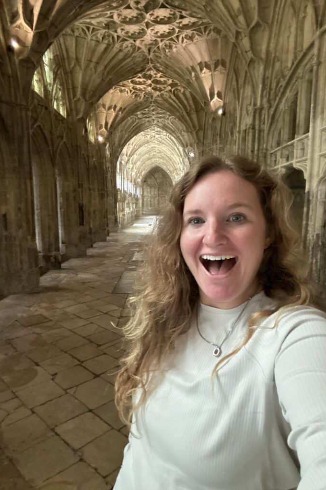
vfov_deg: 73.8
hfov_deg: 53.1
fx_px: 326
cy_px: 245
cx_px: 166
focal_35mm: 24
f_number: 1.9
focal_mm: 2.69
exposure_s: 1/25
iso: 400
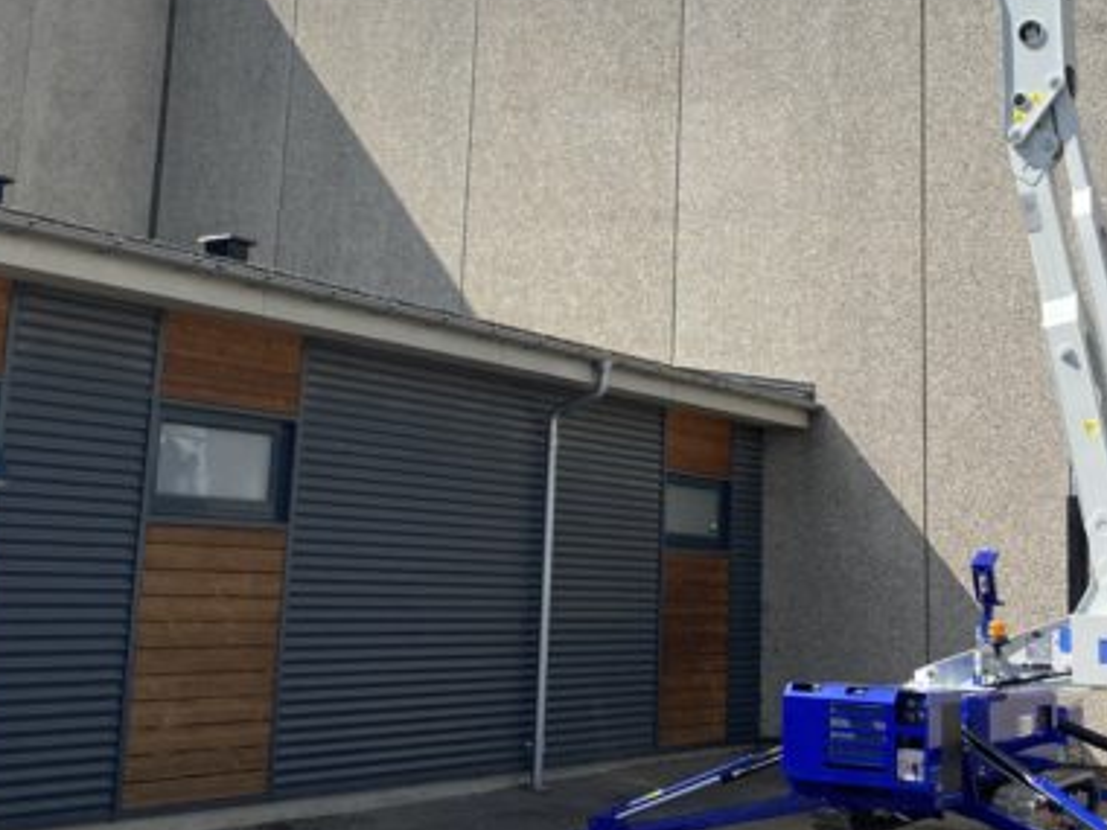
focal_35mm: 59
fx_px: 1887
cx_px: 519
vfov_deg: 24.3
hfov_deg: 32.7
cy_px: 128
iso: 20
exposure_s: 1/2183
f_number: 1.8
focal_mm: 3.99
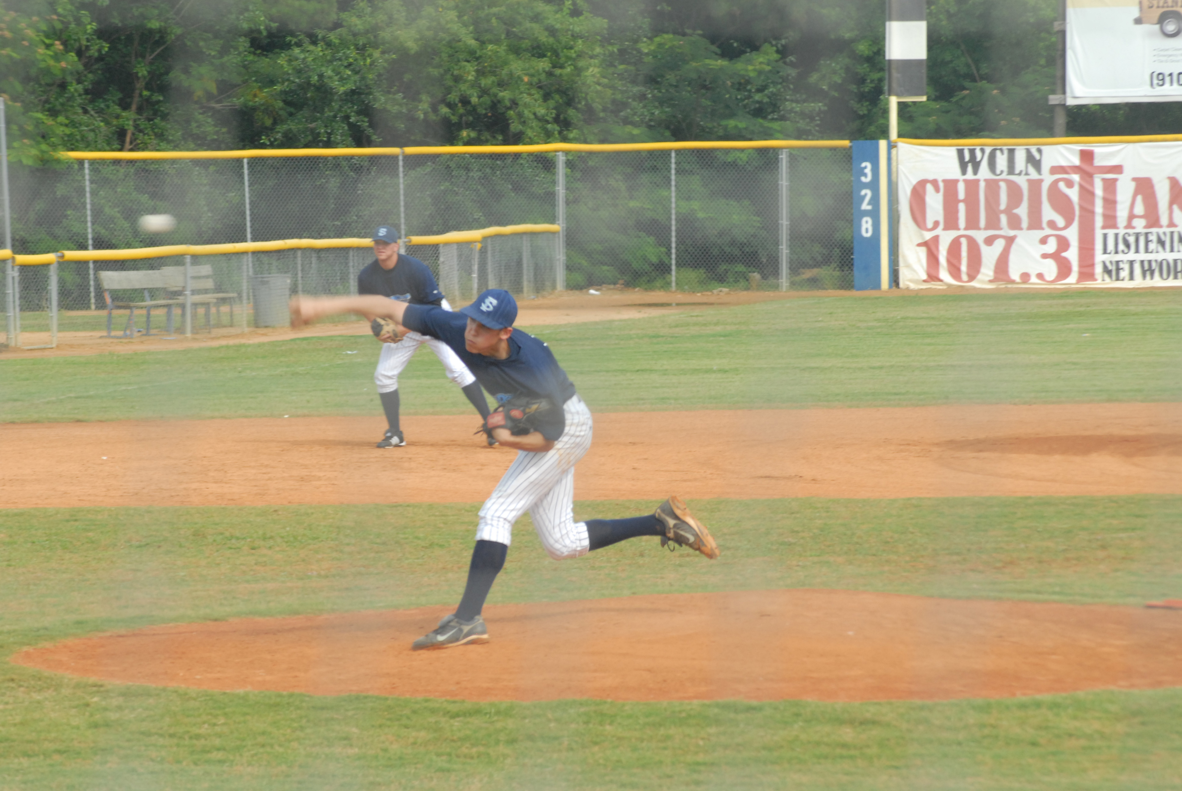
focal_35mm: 218
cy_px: 396
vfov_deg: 6.3
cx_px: 591
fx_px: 7150
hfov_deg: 9.5
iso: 500
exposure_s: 1/320
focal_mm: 145
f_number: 9
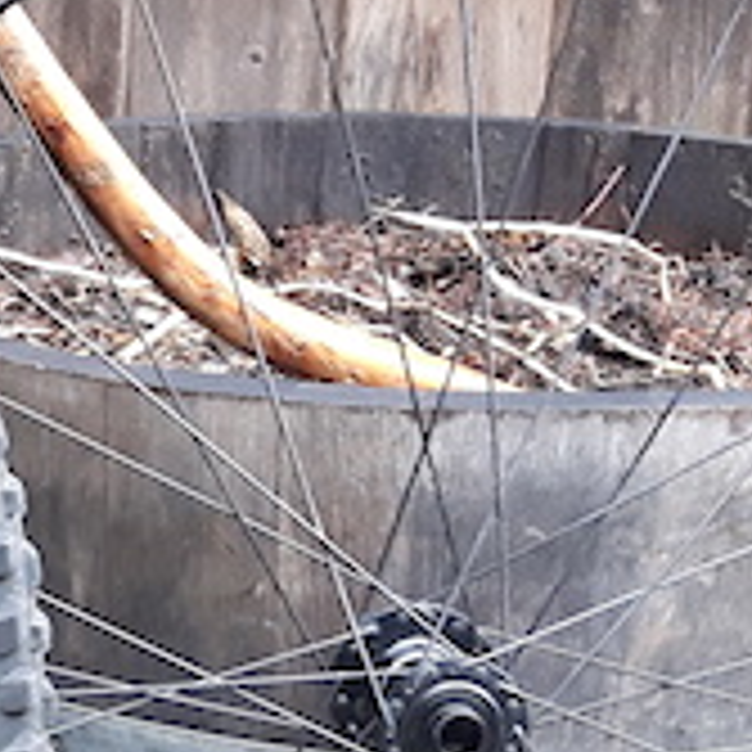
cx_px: -239
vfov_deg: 13.2
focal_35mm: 131
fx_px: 3220
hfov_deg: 12.9
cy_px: 711
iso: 160
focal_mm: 3.7
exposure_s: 1/25
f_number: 1.9
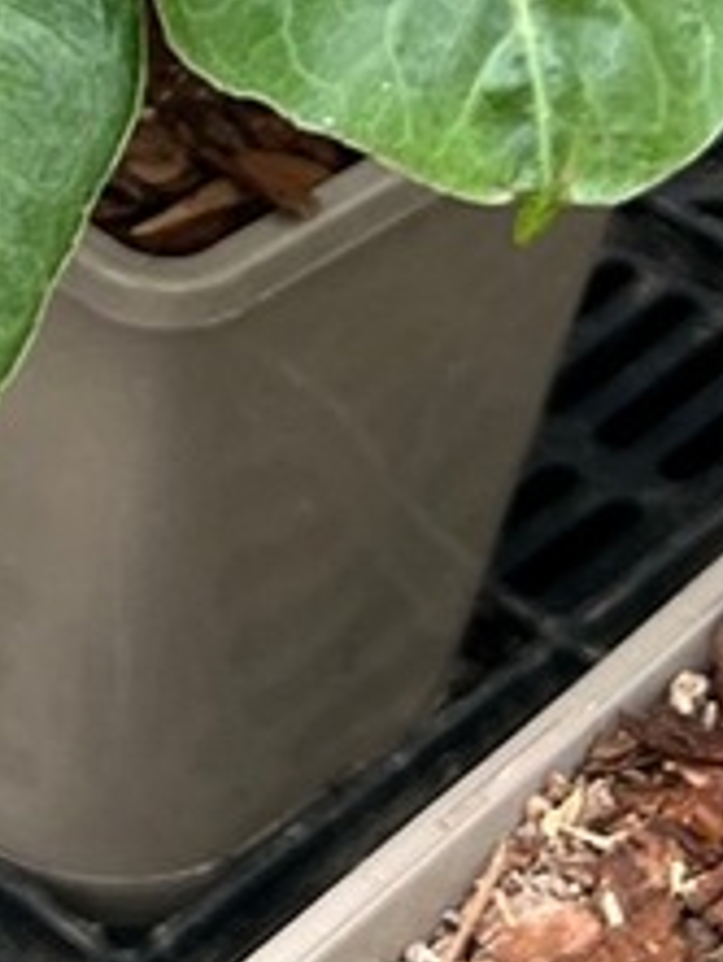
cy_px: -514
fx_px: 5230
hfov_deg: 7.7
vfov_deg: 10.2
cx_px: -536
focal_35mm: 188
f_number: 1.5
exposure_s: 1/902
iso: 50
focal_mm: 5.7
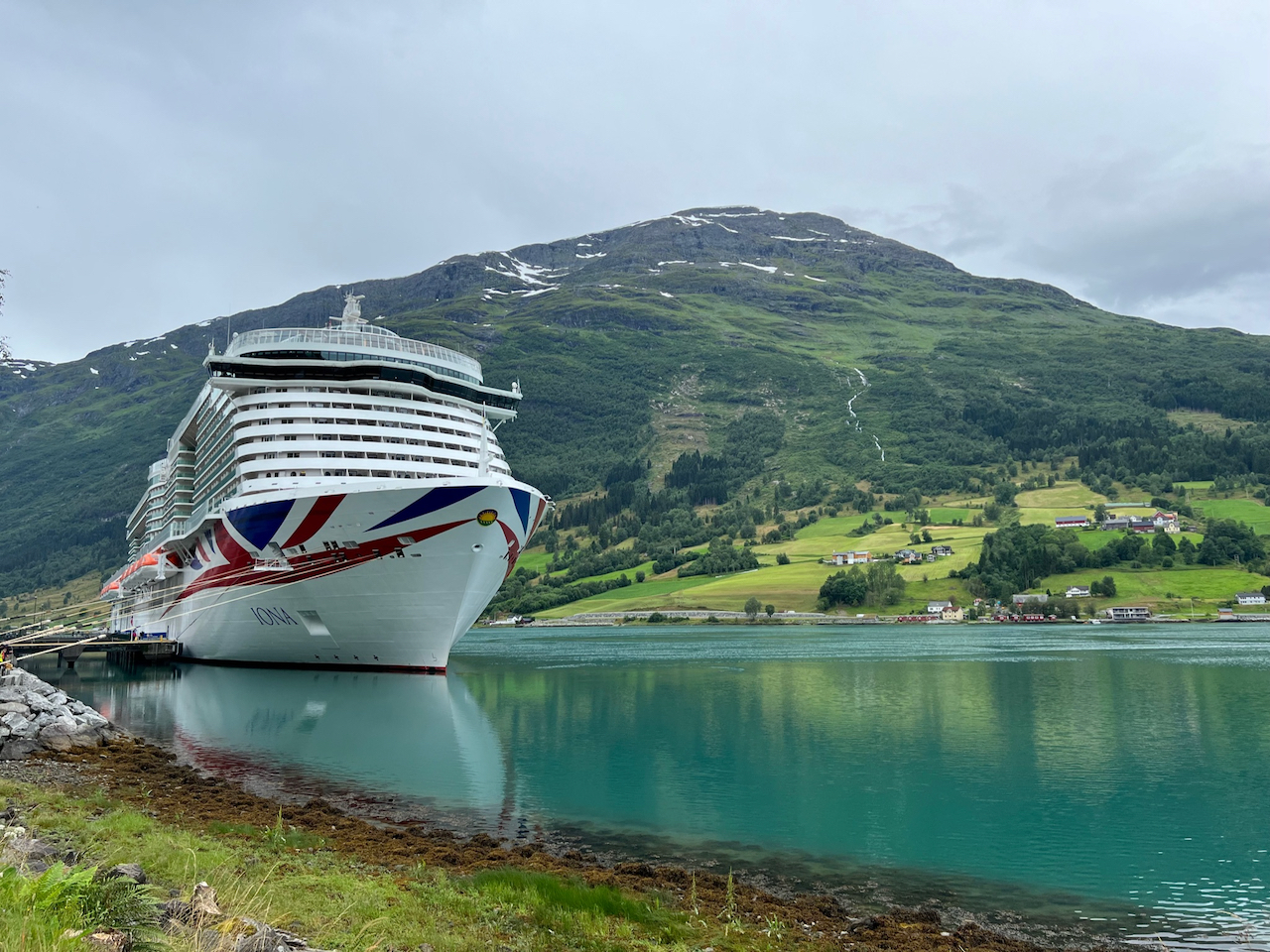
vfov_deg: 53.1
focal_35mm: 26
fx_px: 954
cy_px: 476
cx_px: 635
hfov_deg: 67.3
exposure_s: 1/1934
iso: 50
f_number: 1.5
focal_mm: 5.7
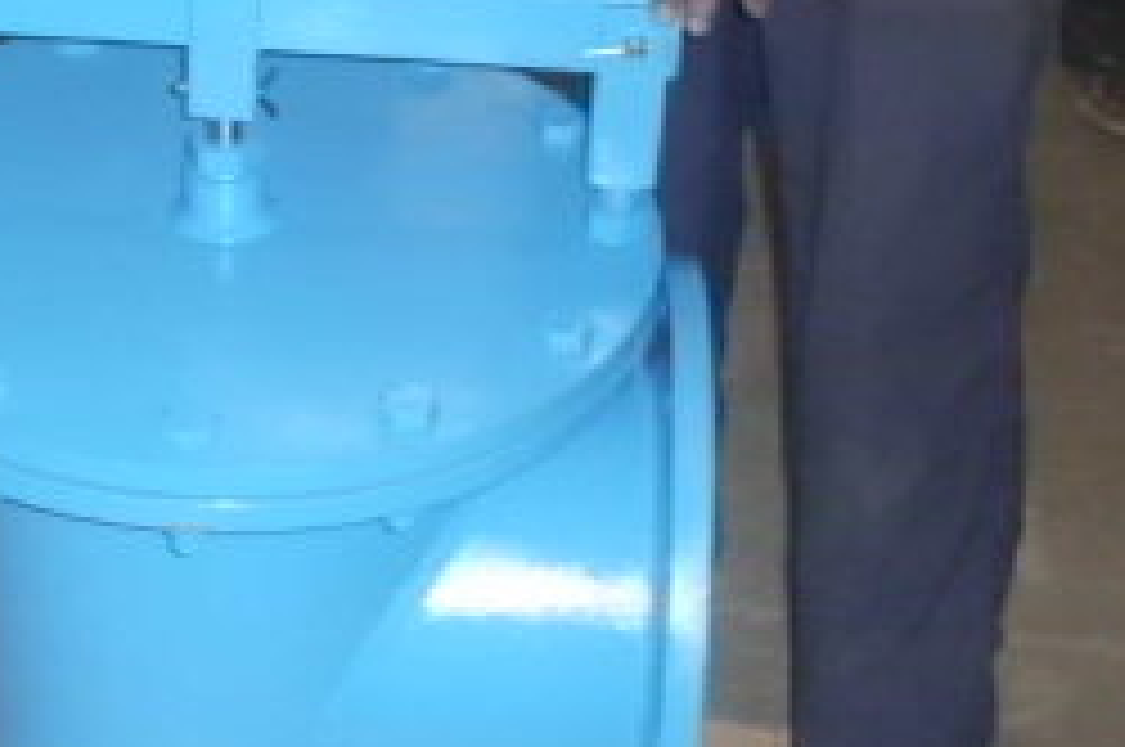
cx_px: -54
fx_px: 2996
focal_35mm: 96
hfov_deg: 20.4
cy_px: 306
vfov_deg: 14.2
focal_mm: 6.3
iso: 400
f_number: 2.9
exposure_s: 1/60
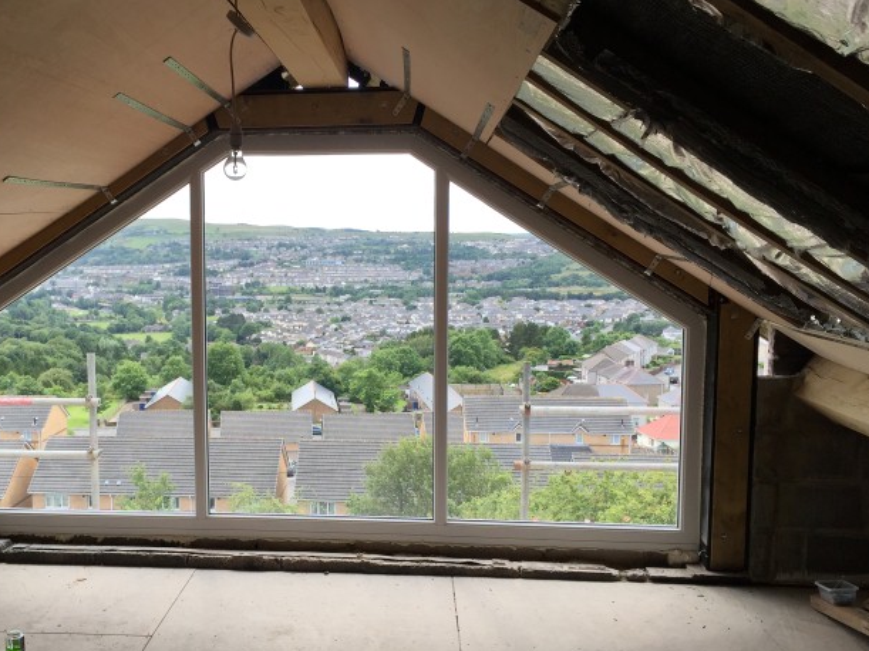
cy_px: 357
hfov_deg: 48.5
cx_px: 321
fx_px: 954
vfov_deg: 37.7
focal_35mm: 38
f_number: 2.2
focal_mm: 4.15
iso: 32
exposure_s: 1/293
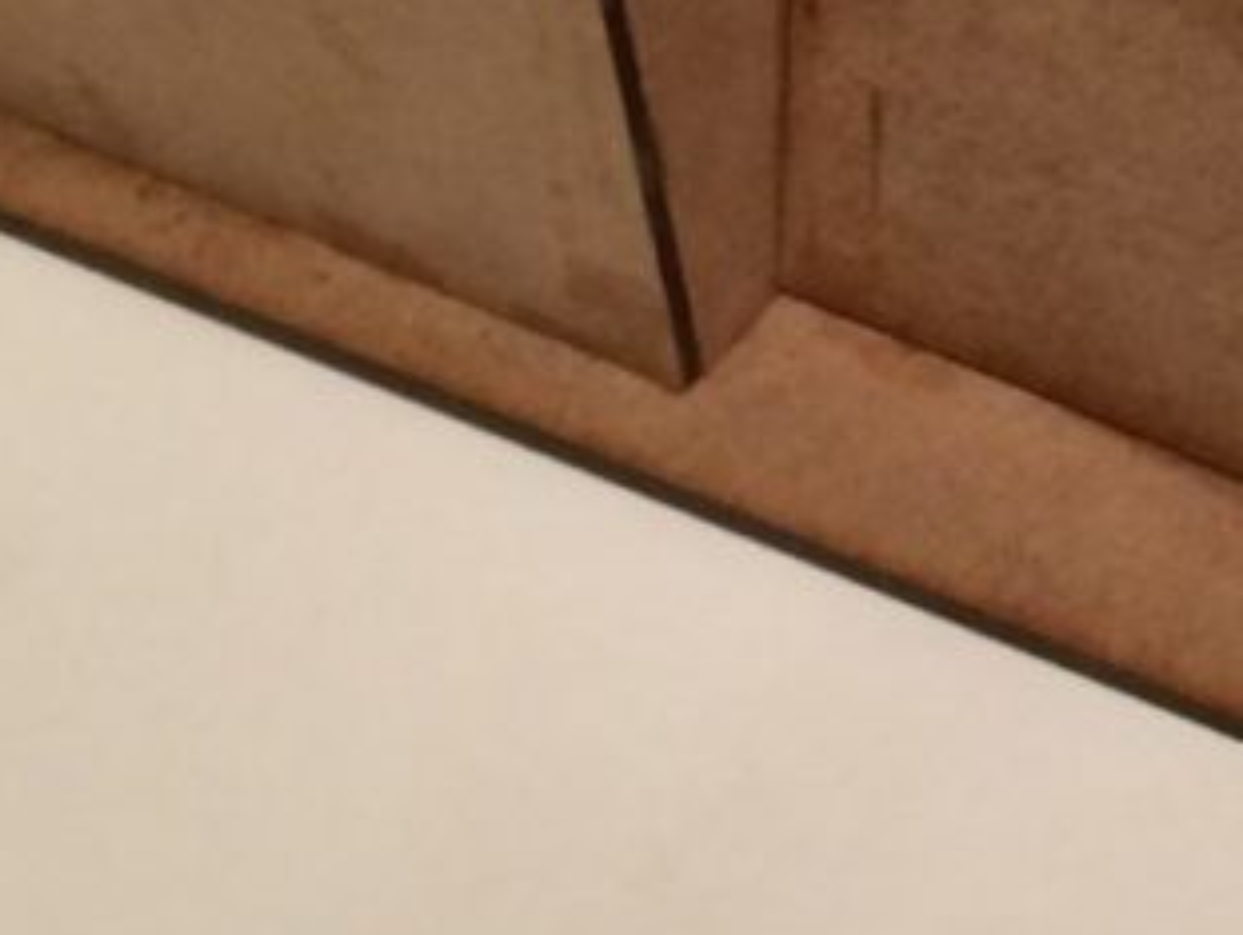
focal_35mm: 143
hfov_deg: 12.8
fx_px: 5141
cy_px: -364
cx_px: 2074
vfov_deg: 10.1
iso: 160
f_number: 2.2
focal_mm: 4.15
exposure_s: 1/33
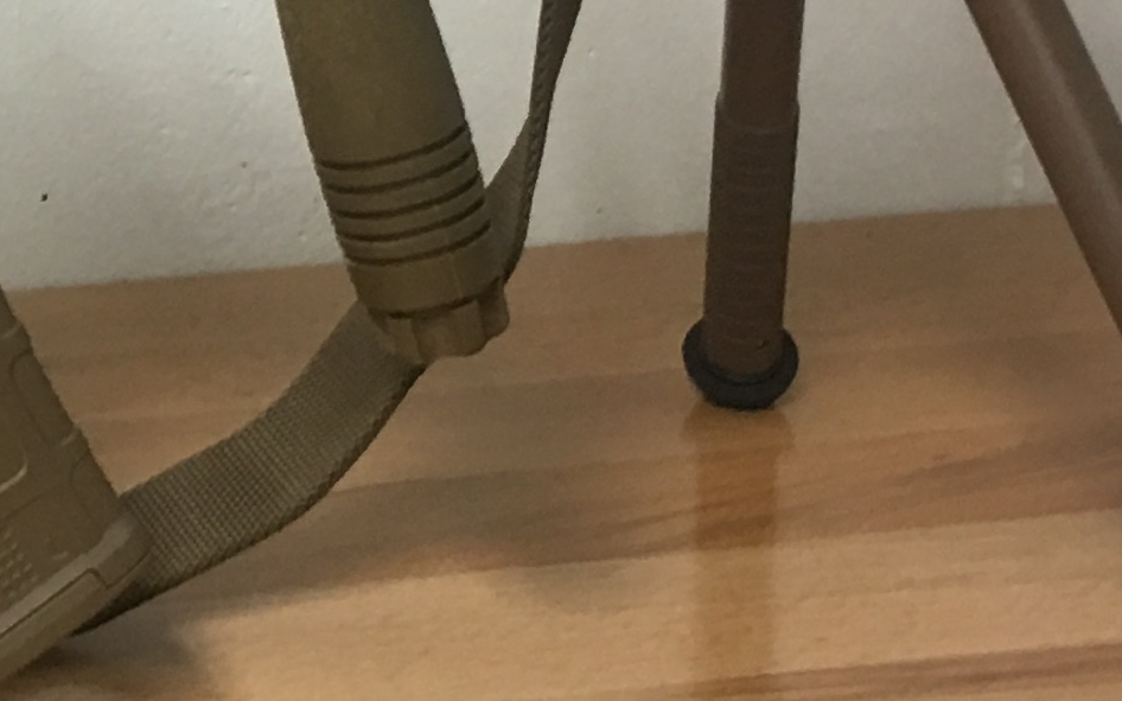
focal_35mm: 131
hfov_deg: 15.0
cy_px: -237
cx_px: -452
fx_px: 4005
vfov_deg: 9.8
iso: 40
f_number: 2.2
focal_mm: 4.15
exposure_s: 1/15
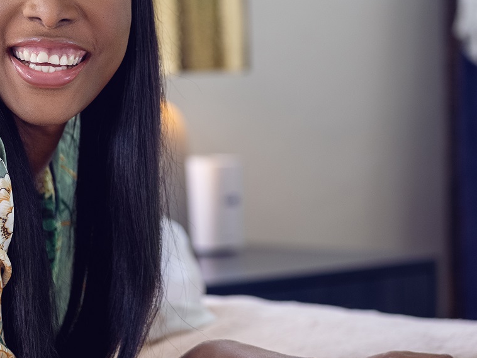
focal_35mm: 132
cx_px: 266
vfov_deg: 11.2
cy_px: 104
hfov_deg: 14.9
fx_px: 1818
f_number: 2.8
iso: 800
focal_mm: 63
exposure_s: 1/160
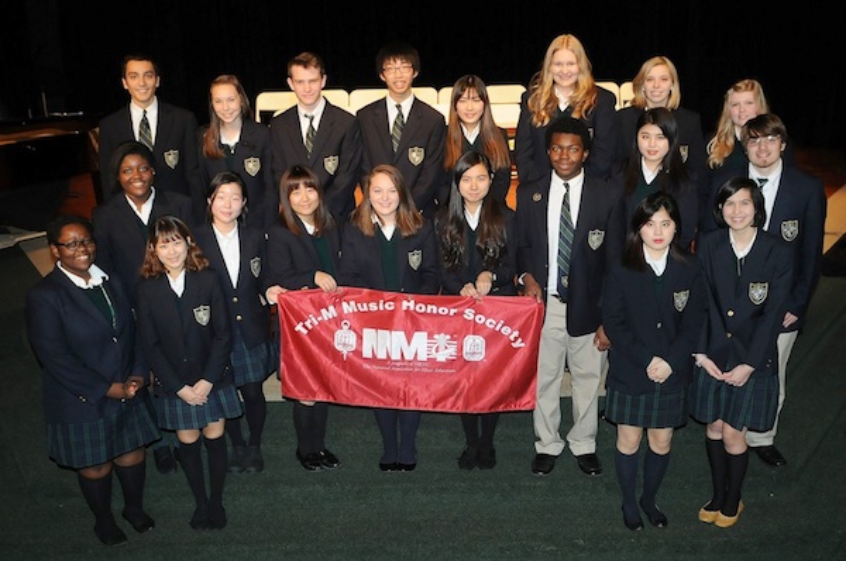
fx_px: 845
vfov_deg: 36.8
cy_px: 280
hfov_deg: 53.2
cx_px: 423
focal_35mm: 36
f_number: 2.8
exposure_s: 1/250
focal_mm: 24
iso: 800
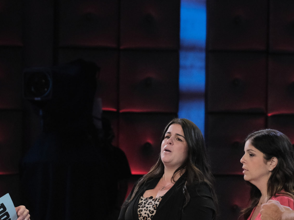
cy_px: 173
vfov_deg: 8.2
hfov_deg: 11.0
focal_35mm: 180
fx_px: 1529
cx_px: 156
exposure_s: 1/200
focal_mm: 68.7
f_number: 3.6
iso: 6400
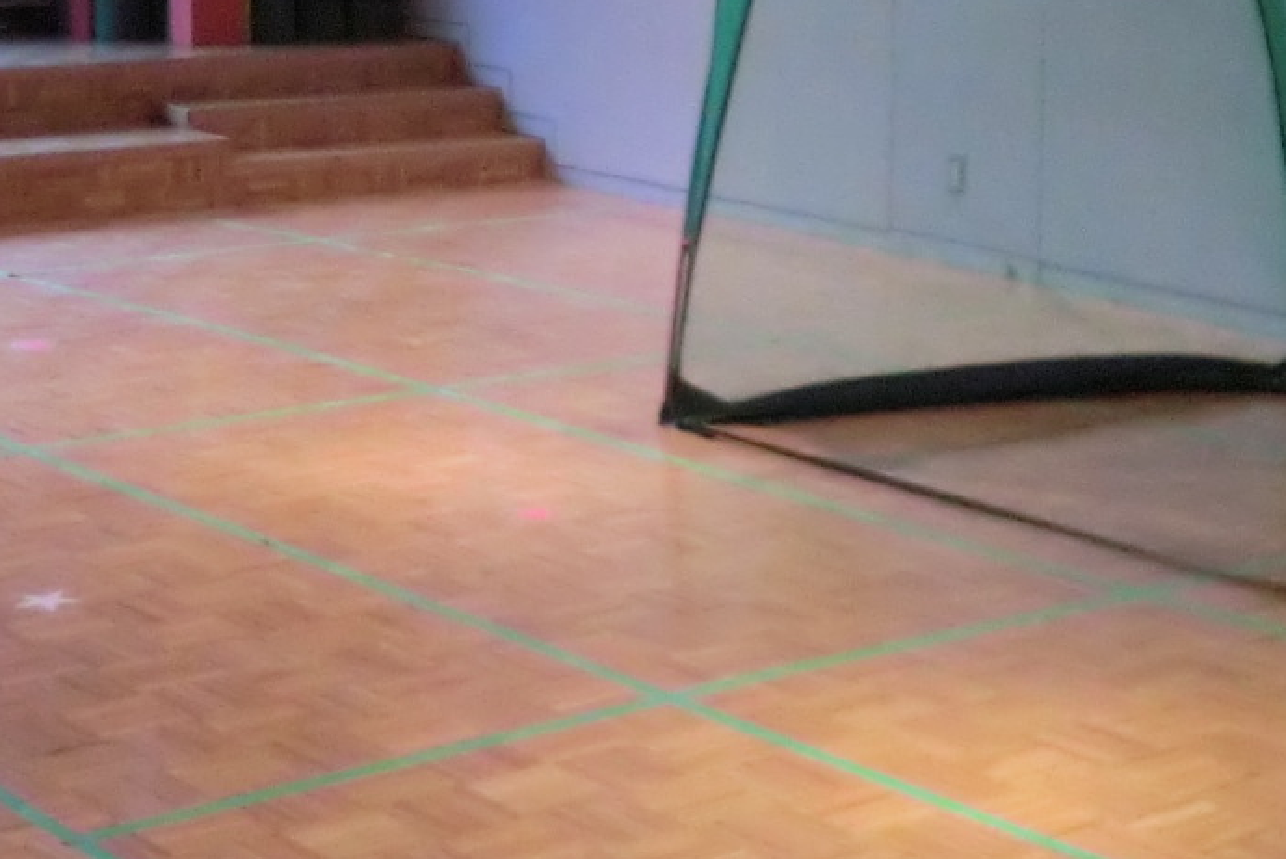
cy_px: 139
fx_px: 2859
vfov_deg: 16.9
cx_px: 338
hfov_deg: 25.1
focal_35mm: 80
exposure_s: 1/60
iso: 400
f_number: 2.8
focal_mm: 4.7
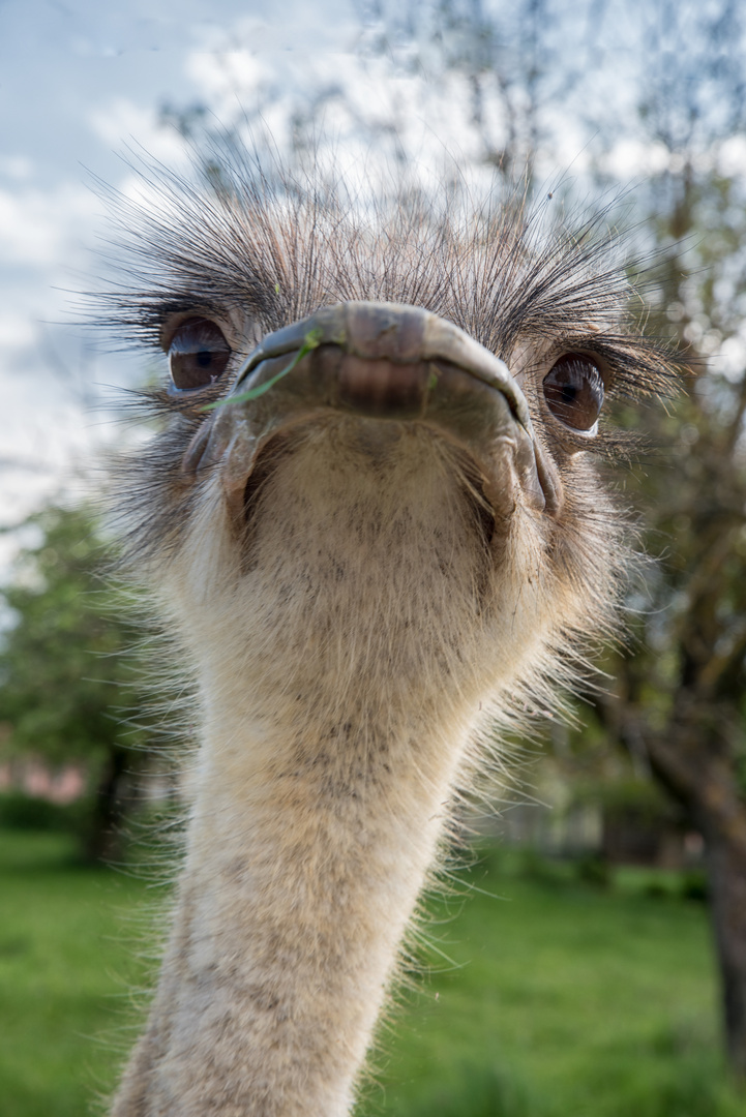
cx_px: 373
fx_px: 2174
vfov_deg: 28.8
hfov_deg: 19.5
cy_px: 558
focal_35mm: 70
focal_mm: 70
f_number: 16
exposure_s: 1/80
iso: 160
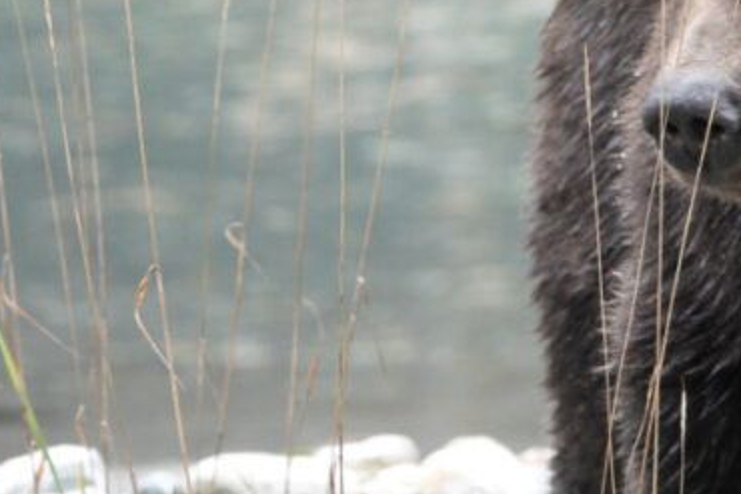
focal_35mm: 1496
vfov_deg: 0.9
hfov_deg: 1.4
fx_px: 30803
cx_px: 773
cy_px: -97
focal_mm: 198.2
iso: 1000
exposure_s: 1/400
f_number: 4
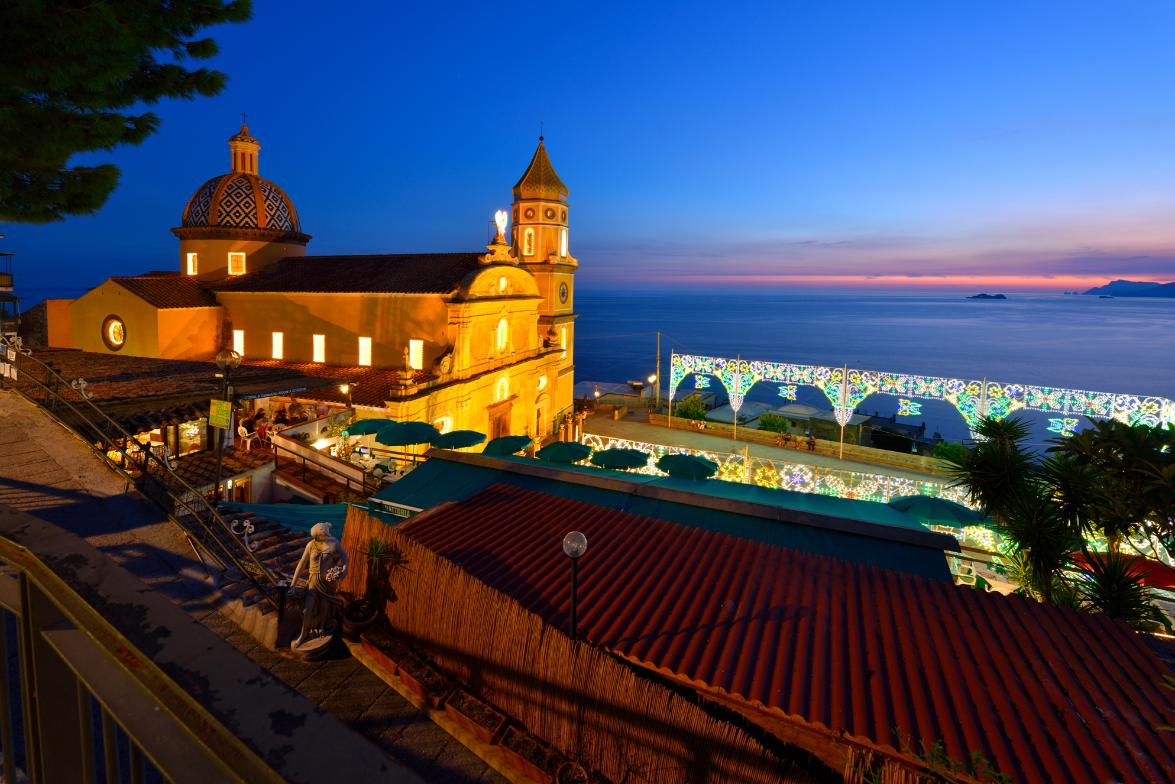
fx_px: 457
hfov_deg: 104.2
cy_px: 392
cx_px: 588
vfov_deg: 81.2
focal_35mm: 14
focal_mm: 14
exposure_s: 5
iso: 64
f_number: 8
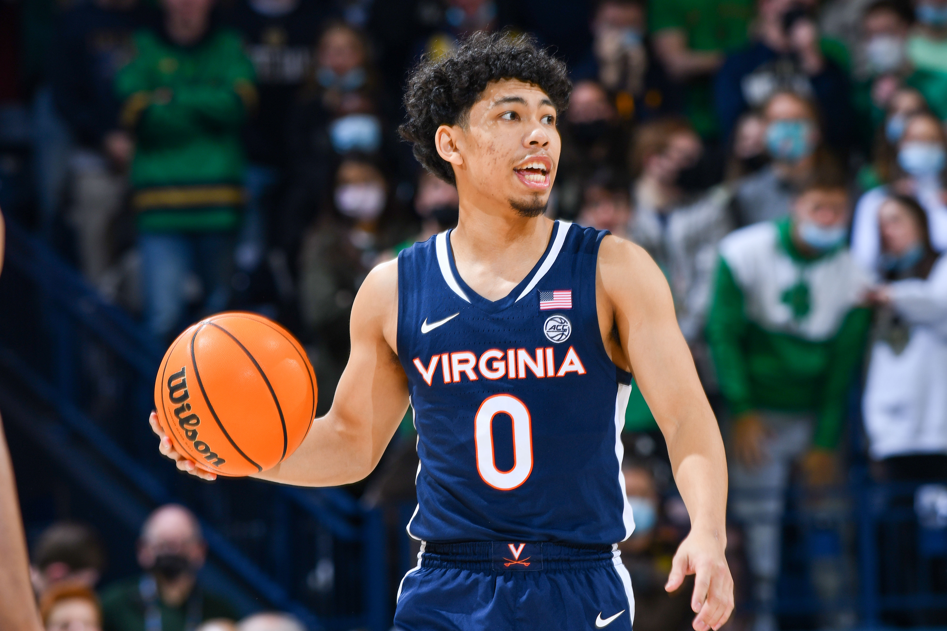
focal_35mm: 450
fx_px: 11837
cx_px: 474
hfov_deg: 4.6
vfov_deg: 3.1
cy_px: 316
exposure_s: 1/250
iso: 125
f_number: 6.3
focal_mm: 300
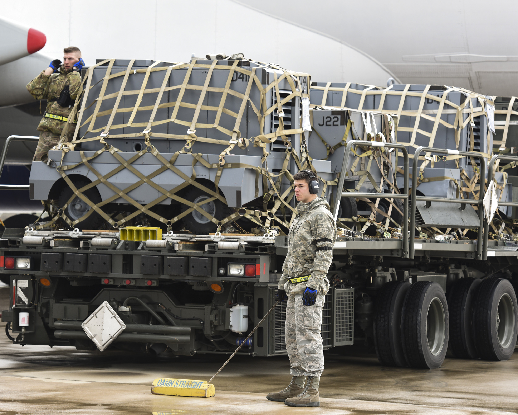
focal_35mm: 153
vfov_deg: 10.1
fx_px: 2346
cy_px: 208
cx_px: 289
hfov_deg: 12.6
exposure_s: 1/125
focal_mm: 135
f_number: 5
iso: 200
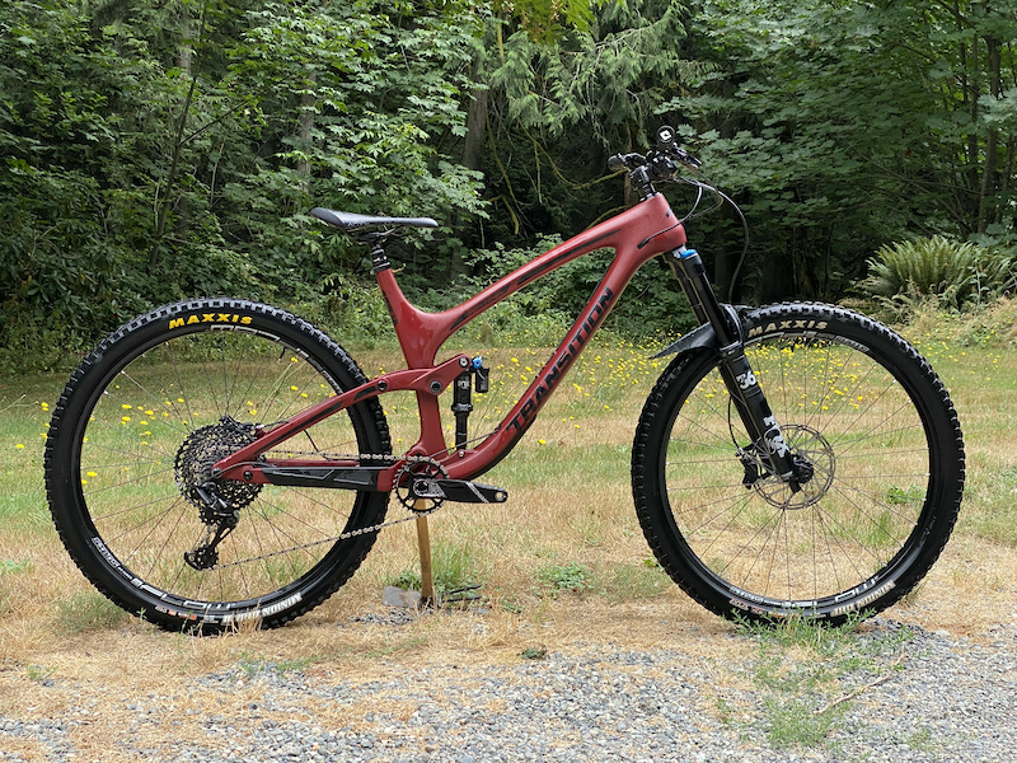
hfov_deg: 36.8
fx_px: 1528
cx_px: 508
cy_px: 382
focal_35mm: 52
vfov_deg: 28.0
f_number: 2
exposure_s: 1/122
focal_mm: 6
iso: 25
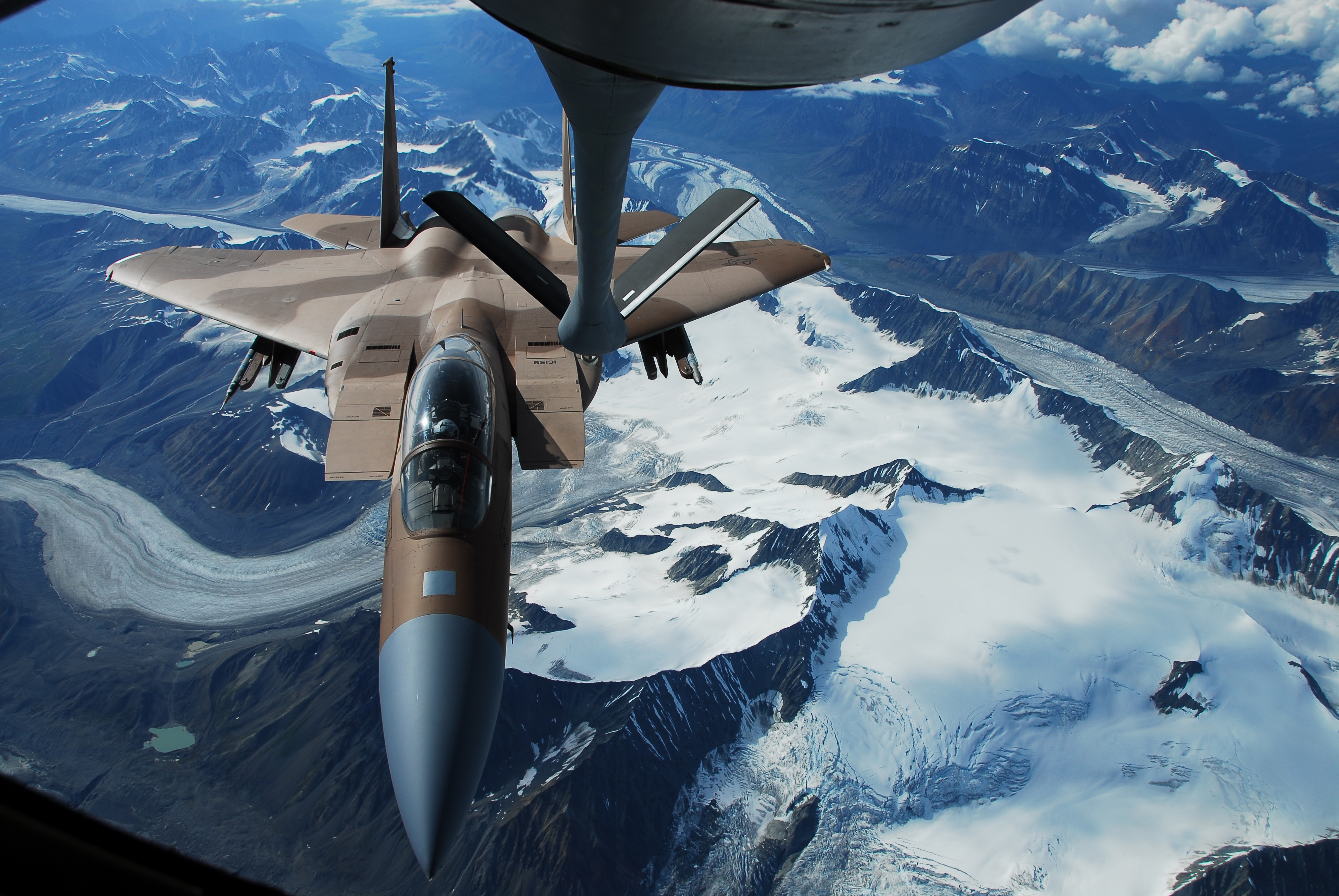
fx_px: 1117
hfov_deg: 61.9
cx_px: 670
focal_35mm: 30
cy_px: 448
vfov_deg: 43.7
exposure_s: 1/400
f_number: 8
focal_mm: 20
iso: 100
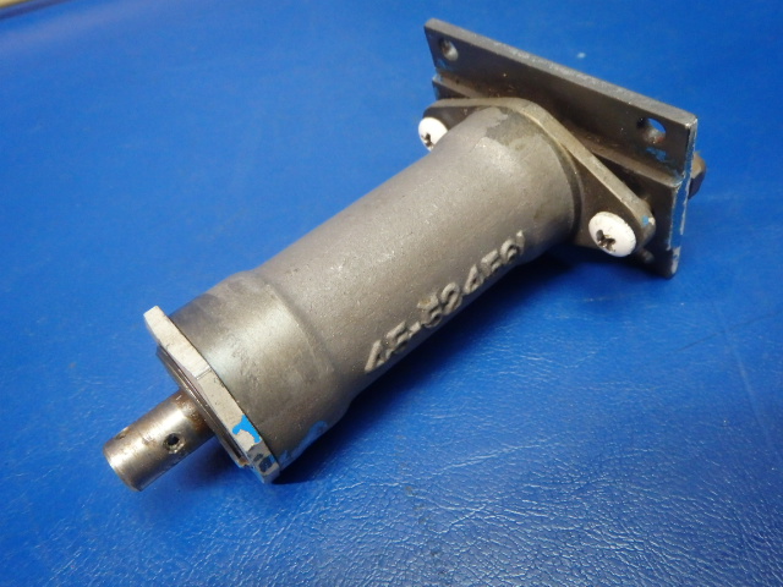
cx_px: 392
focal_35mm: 28
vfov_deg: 49.7
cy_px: 294
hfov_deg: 63.4
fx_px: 633
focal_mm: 5
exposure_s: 1/20
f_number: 3.9
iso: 800
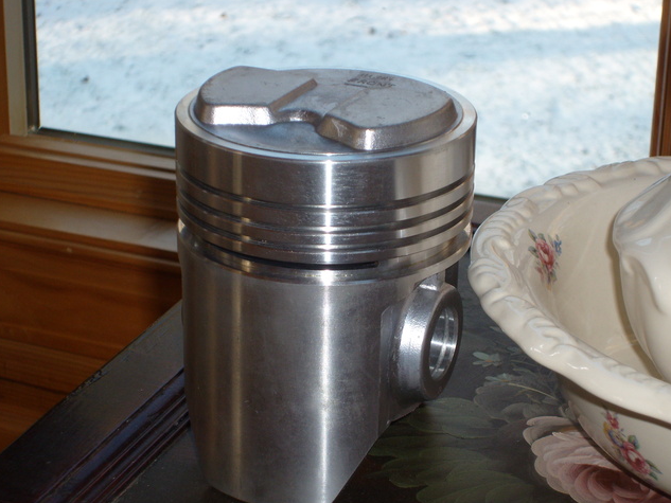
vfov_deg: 16.8
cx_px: 350
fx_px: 1706
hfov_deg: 22.2
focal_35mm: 88
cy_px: 246
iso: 100
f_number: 4.2
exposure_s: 1/90
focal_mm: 13.7
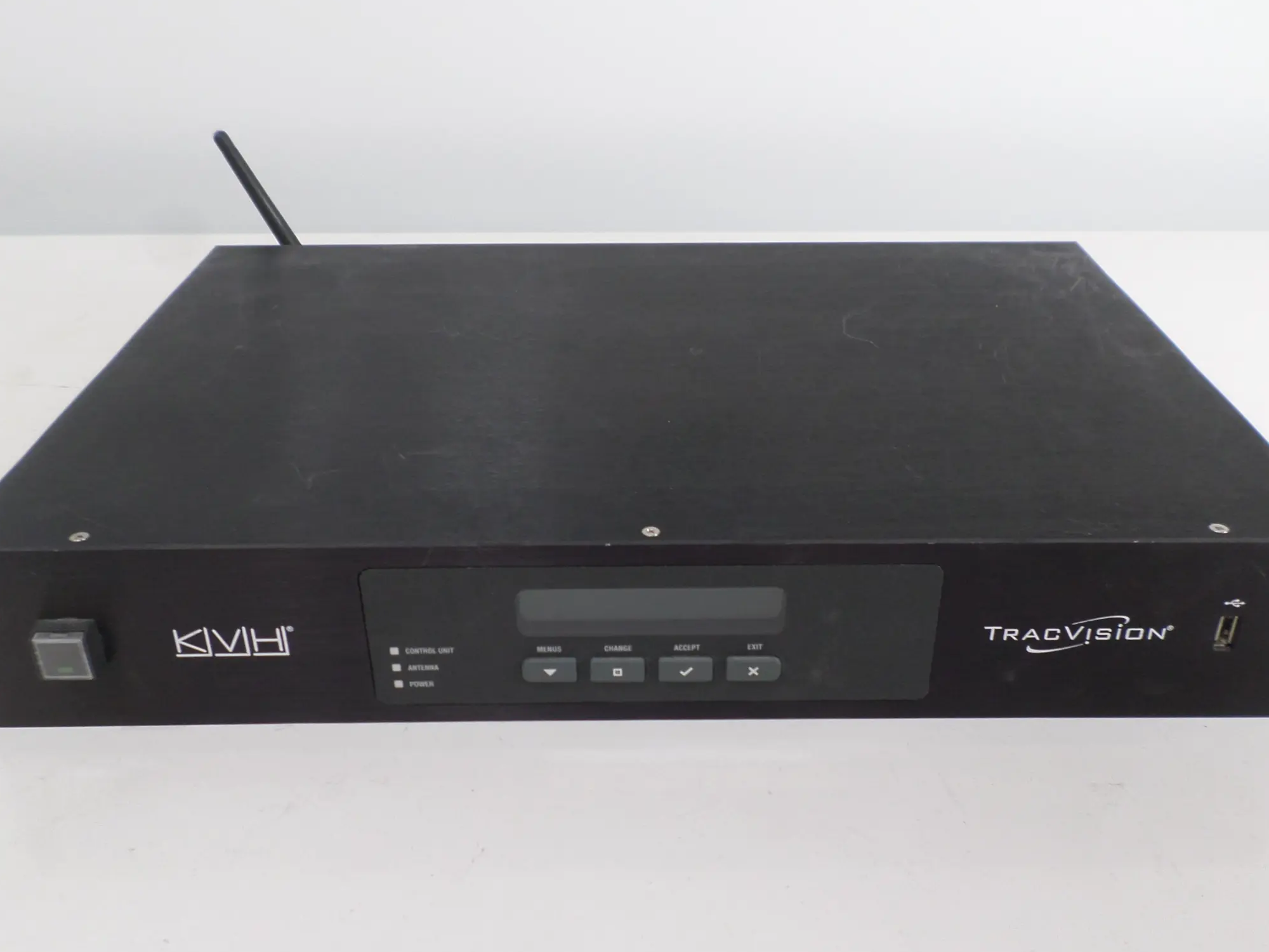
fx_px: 1173
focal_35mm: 32
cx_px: 655
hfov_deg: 56.8
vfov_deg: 44.1
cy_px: 524
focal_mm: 4.5
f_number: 2.5
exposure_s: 1/30
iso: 80
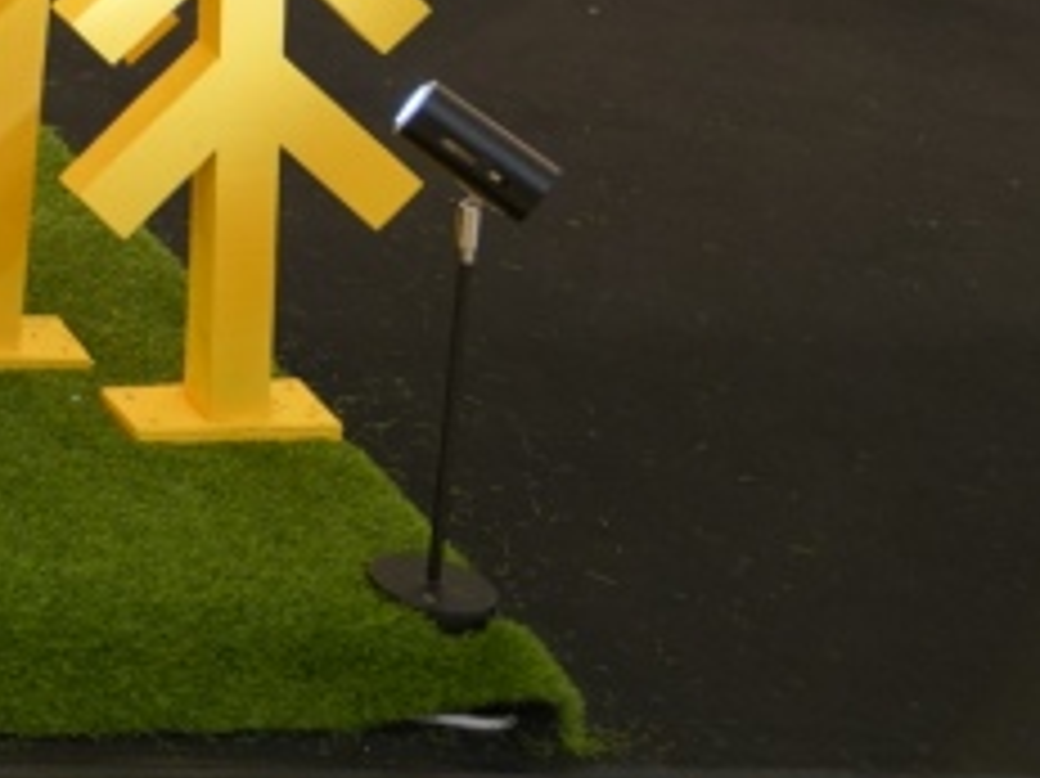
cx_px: -1243
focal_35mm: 111
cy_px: -641
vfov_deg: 12.2
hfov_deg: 14.0
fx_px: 3333
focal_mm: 26
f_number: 2.8
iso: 1250
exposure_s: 1/100
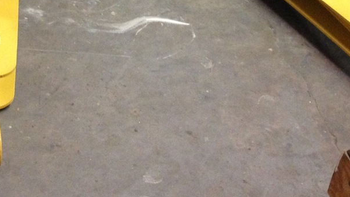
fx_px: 705
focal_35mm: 76
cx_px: 103
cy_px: -61
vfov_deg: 15.1
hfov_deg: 27.6
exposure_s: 1/17
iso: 400
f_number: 2.4
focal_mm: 4.12
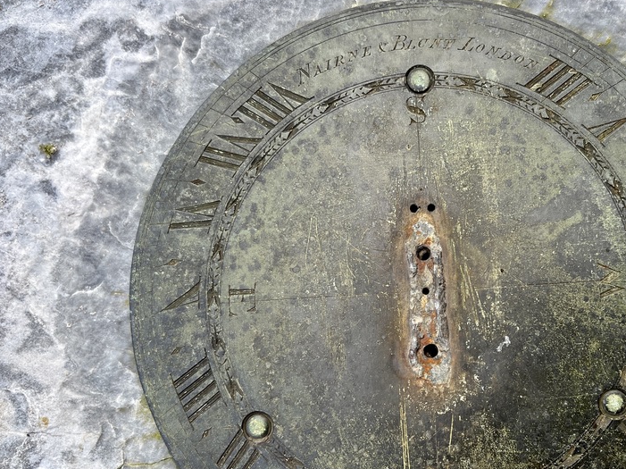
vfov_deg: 37.6
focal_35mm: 38
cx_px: 439
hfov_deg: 47.8
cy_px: 280
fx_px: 687
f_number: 1.6
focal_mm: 5.1
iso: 40
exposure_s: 1/260
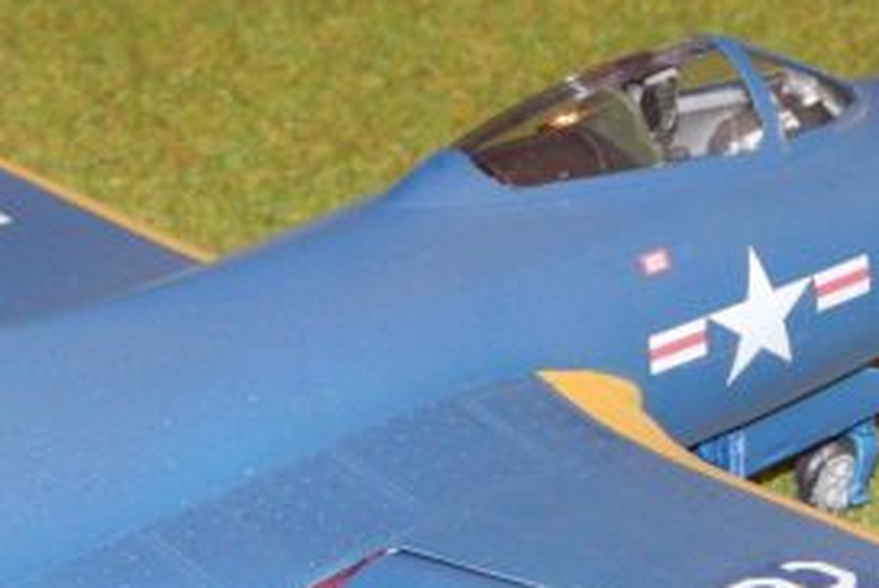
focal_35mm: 387
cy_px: 452
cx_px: 233
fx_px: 9459
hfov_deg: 5.3
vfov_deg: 3.6
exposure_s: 1/30
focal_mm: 23.4
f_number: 4.8
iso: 200
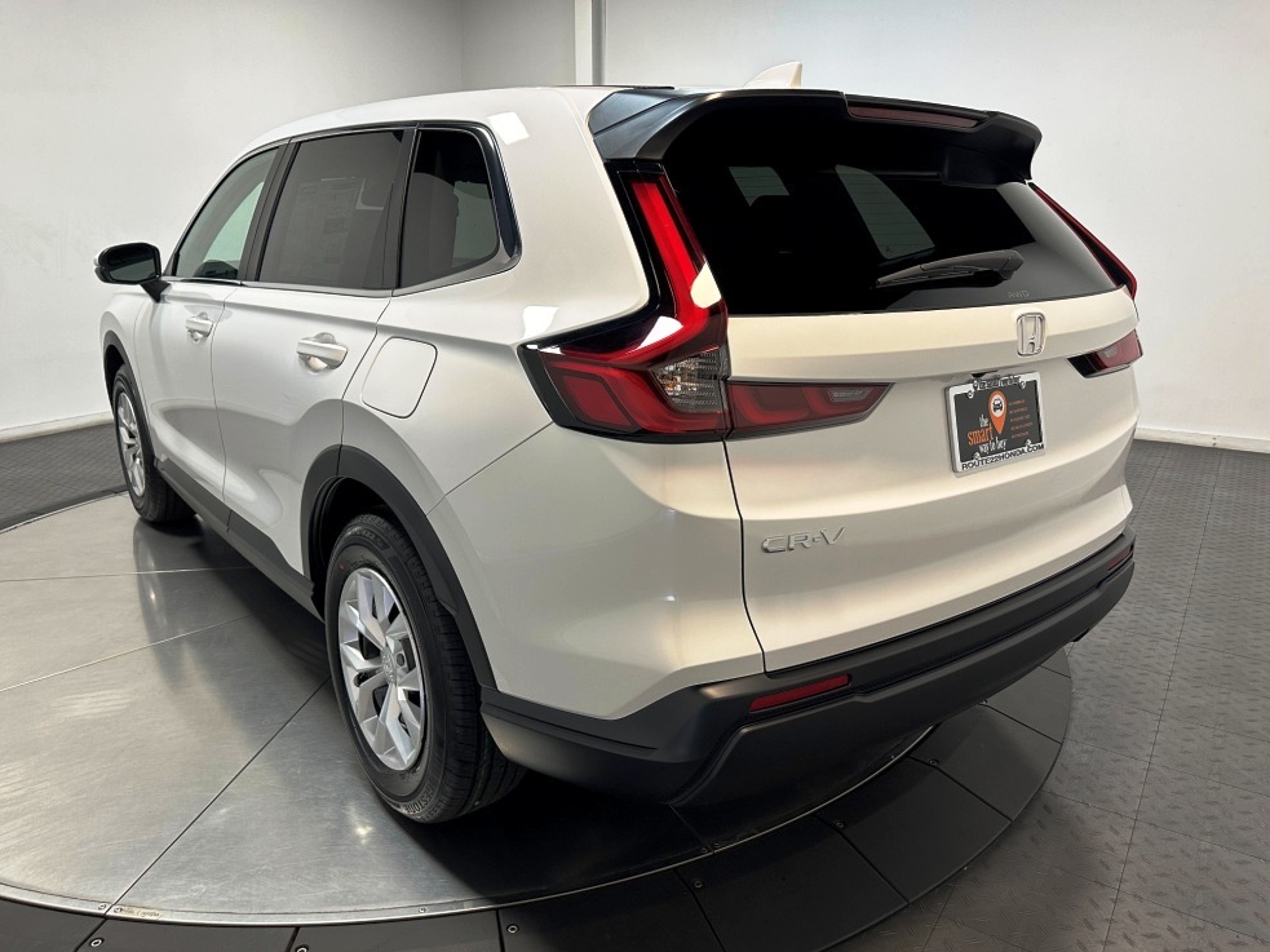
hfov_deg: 69.4
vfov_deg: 54.9
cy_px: 475
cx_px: 629
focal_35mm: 25
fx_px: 917
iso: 200
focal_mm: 6.86
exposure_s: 1/60
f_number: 1.78
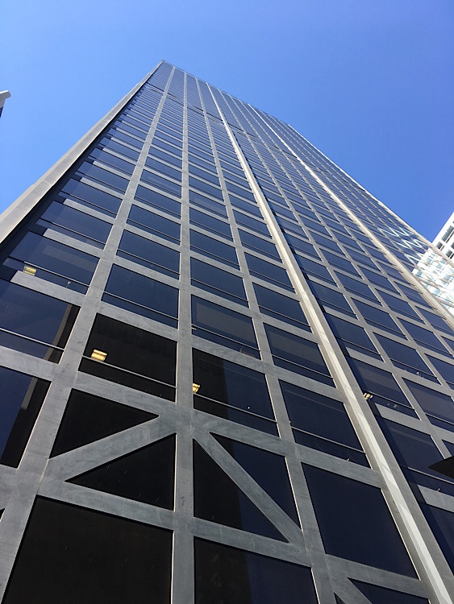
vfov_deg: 61.6
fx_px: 507
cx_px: 227
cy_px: 302
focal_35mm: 29
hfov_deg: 48.3
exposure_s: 1/519
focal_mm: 4.15
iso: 25
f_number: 2.2
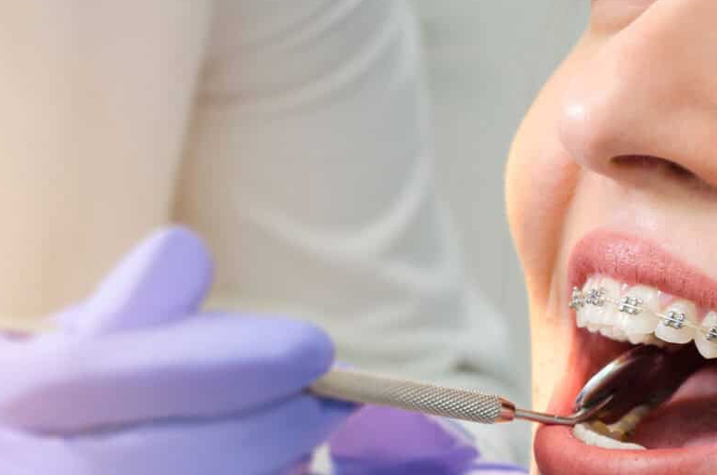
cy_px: 384
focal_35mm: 149
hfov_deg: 13.8
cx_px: 480
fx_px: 2961
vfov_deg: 9.1
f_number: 5.6
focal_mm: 50
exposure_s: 1/100
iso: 200
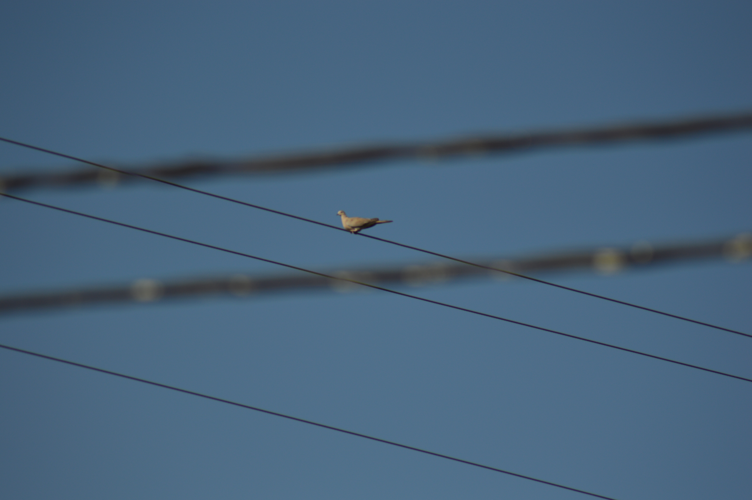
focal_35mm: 292
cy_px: 250
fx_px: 6105
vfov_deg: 4.7
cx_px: 376
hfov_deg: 7.0
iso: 100
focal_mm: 195
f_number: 5
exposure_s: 1/1600
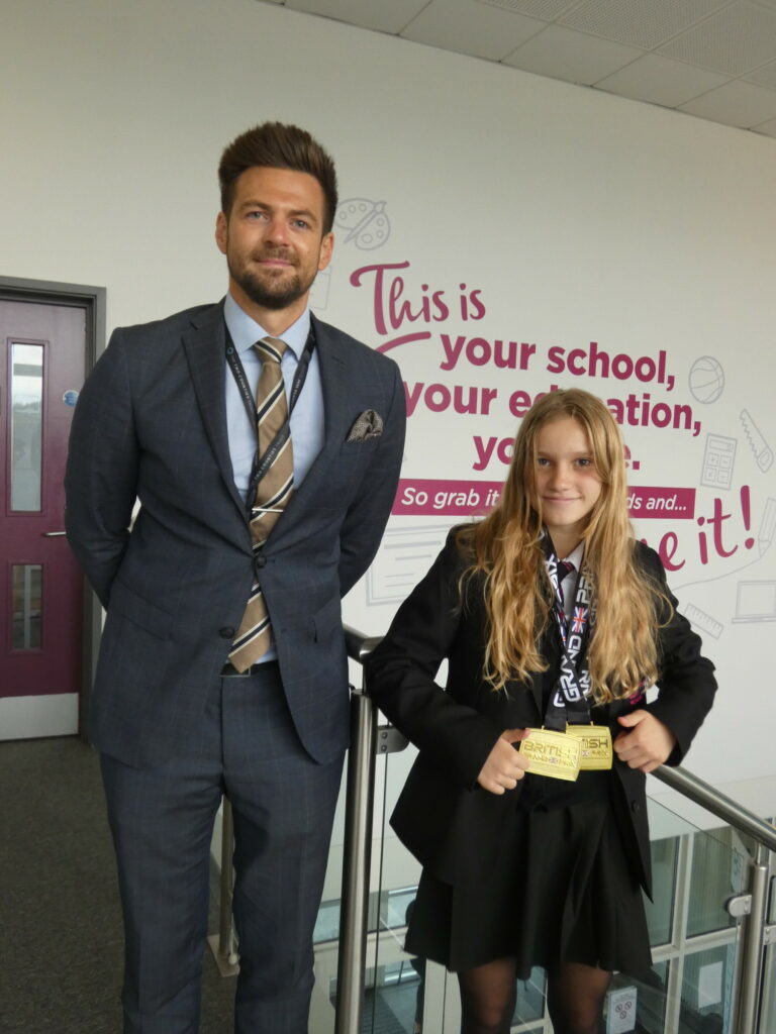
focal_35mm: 28
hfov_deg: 49.7
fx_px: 837
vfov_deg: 63.4
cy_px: 517
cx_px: 388
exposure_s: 1/80
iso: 250
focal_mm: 5
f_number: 3.2
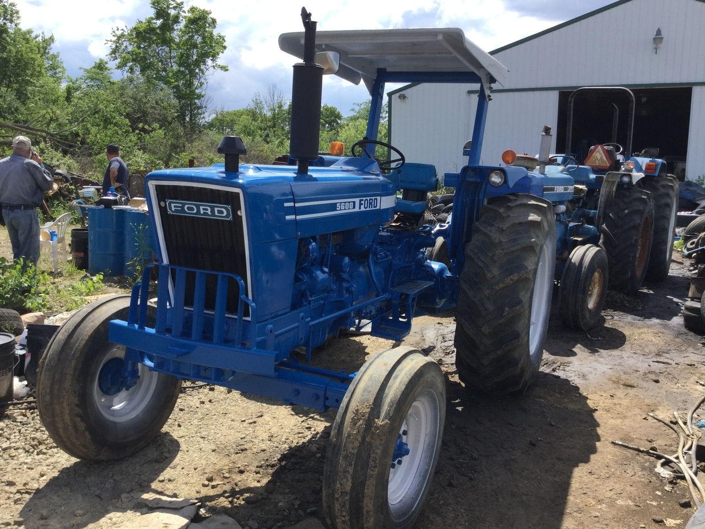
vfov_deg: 45.4
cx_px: 352
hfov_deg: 58.4
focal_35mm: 31
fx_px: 631
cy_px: 264
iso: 25
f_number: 2.4
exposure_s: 1/947
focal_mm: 3.3
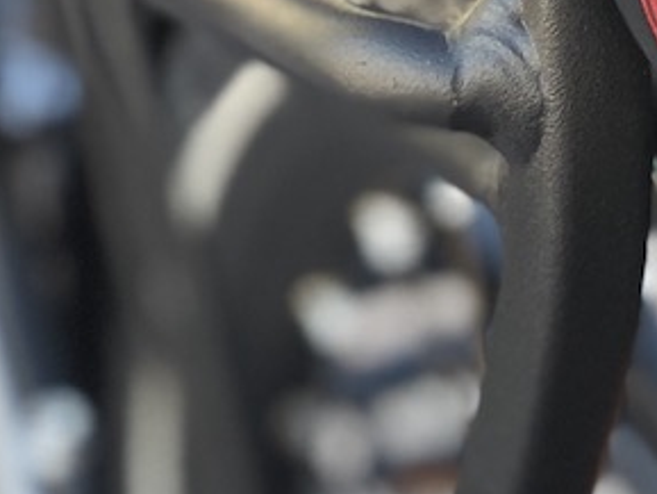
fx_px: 4367
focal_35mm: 230
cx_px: 1075
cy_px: 223
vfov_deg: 6.5
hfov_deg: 8.4
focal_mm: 6
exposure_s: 1/60
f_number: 2.4
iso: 40
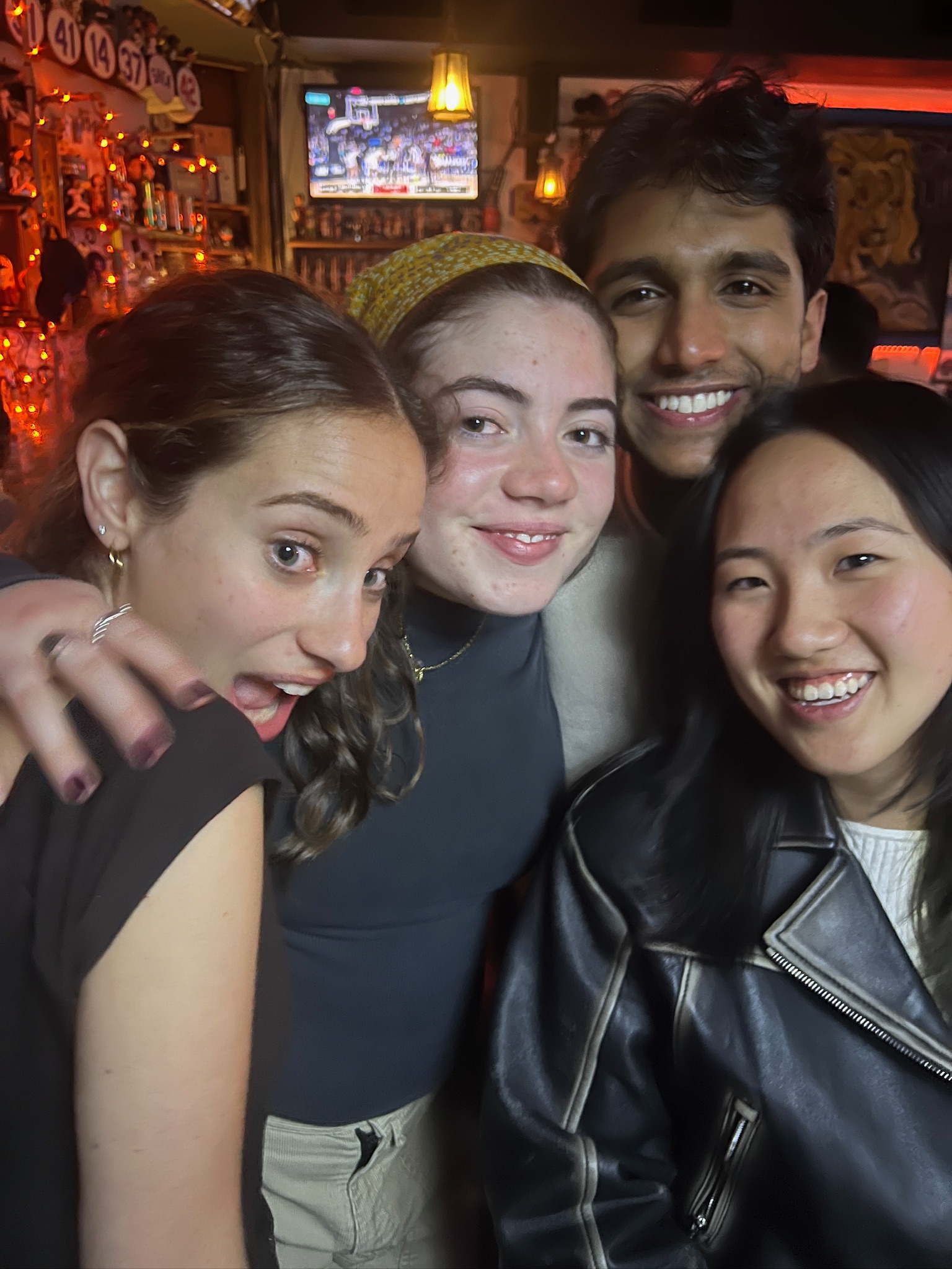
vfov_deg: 67.3
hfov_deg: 53.1
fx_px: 953
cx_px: 476
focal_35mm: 26
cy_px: 634
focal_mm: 5.7
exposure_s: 1/20
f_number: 1.5
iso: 800
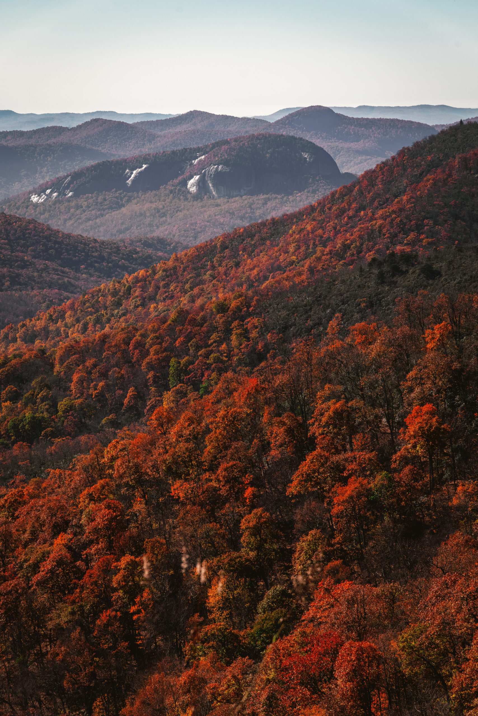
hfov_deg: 11.0
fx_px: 2488
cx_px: 239
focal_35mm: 125
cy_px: 358
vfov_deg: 16.4
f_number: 9
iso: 50
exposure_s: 1/320
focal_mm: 125
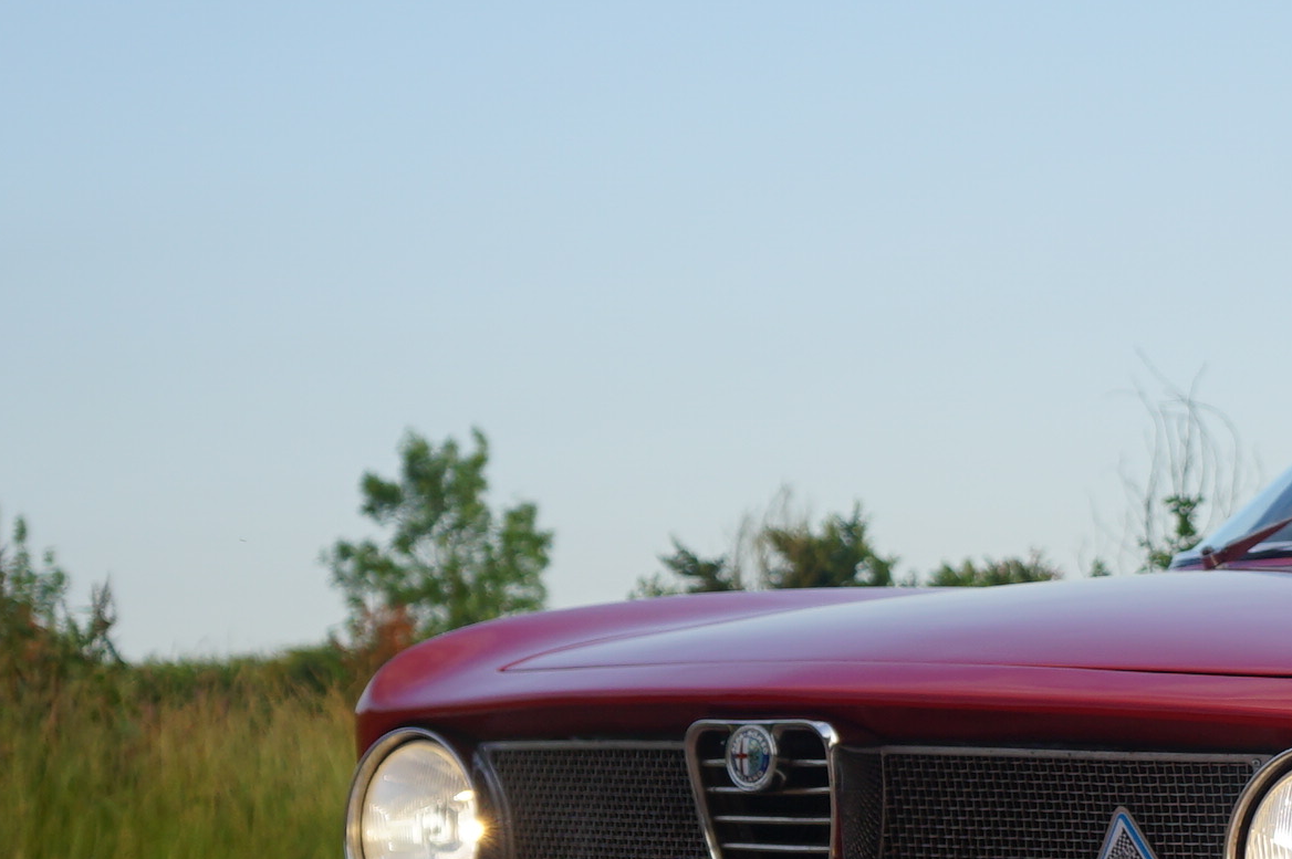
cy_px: 694
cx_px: 1424
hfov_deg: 19.0
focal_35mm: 103
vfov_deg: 13.2
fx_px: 3694
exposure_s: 1/320
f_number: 4
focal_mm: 27
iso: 100
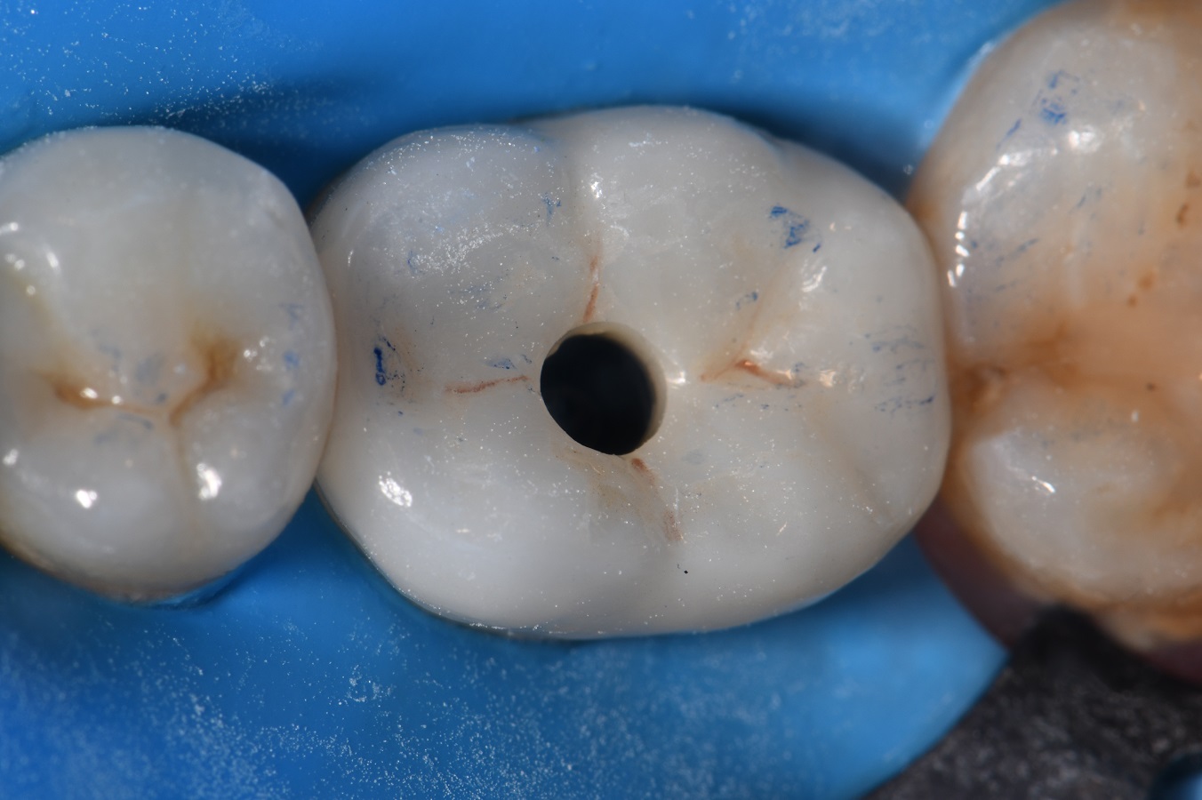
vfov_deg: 8.7
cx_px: 601
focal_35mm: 157
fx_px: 5239
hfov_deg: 13.1
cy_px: 400
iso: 200
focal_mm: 105
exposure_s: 1/160
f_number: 32
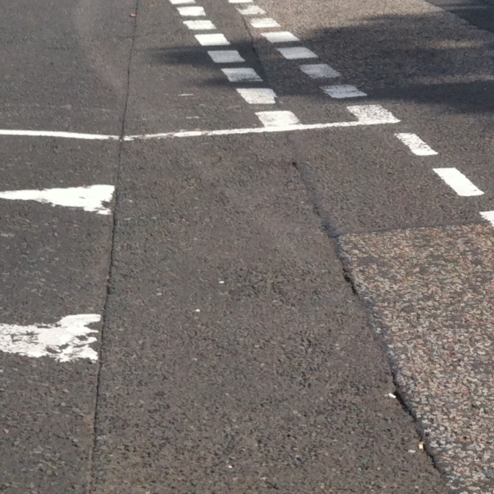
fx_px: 1824
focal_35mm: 113
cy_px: -136
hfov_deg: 14.9
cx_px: 576
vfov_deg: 14.8
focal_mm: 3.85
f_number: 2.8
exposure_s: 1/838
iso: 80
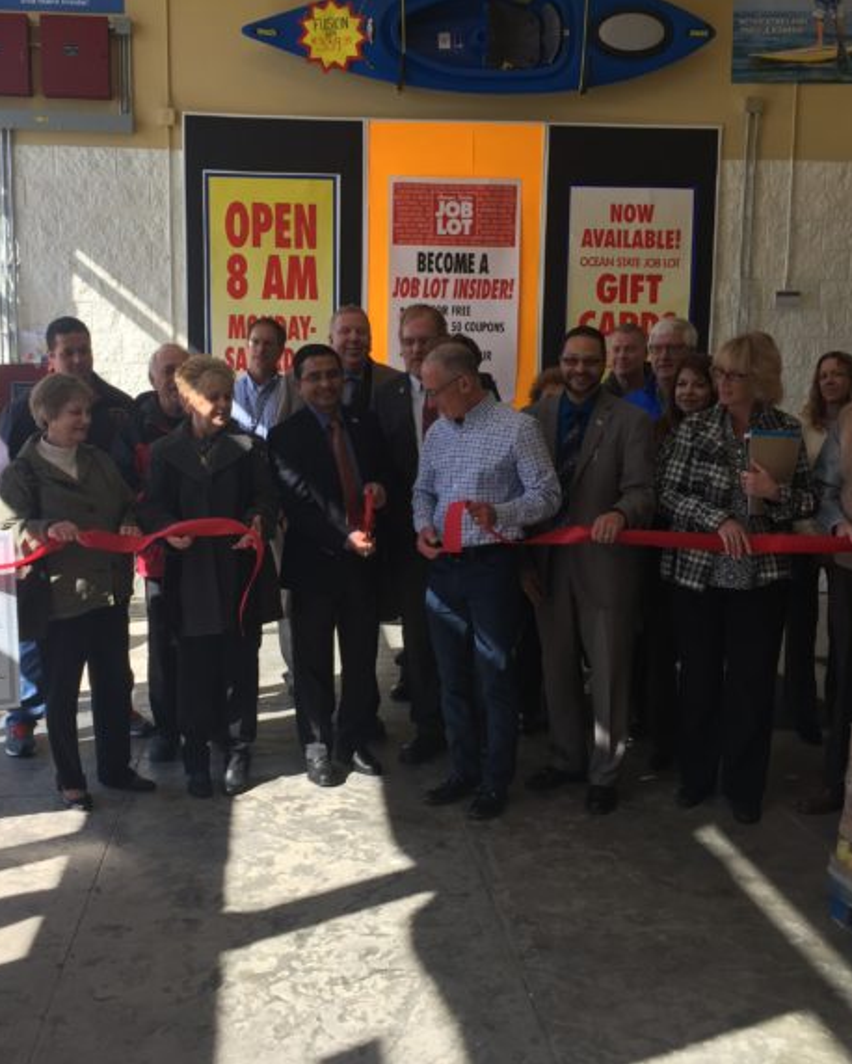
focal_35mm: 38
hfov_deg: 39.1
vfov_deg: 47.9
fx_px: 1197
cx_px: 376
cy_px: 532
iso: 32
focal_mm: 4.15
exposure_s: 1/218
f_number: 2.2
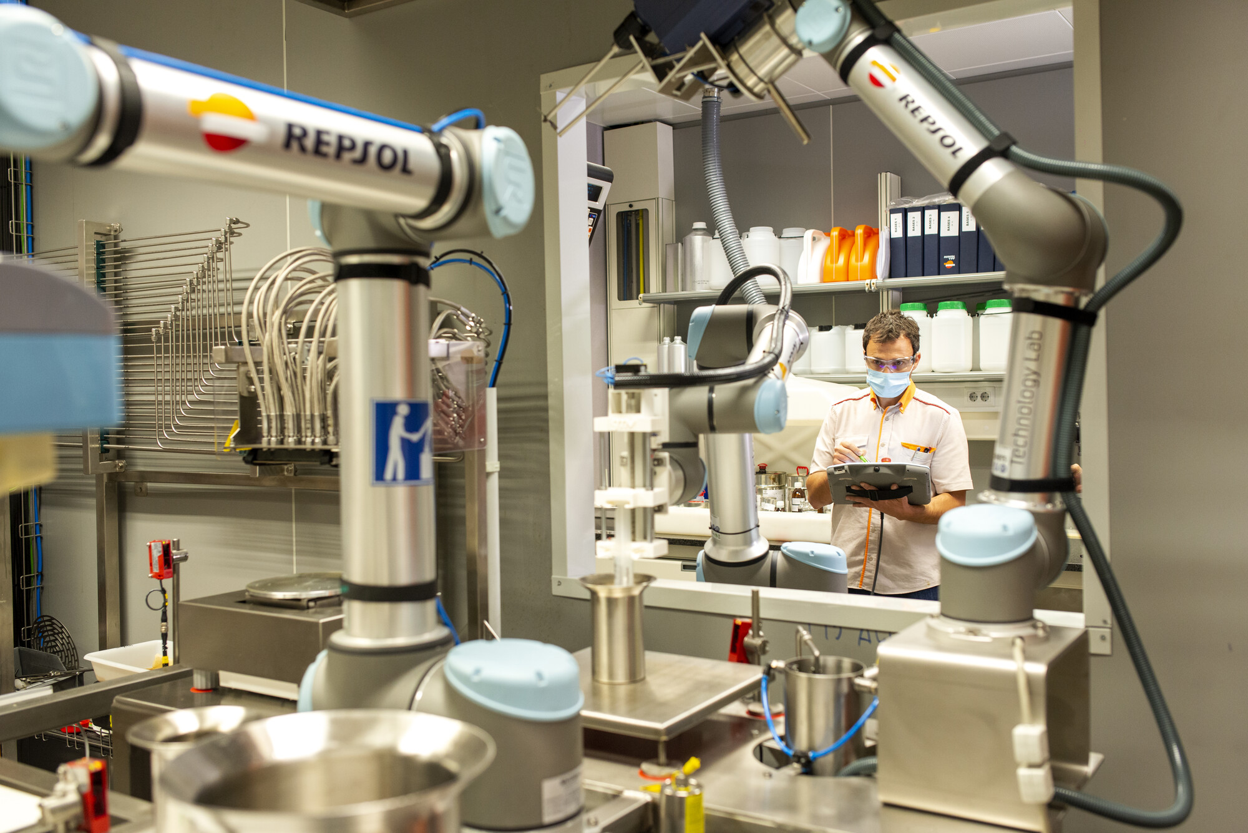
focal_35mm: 35
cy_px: 416
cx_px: 624
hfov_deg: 54.4
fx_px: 1214
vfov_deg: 37.9
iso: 1600
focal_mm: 35
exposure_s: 1/80
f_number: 3.5
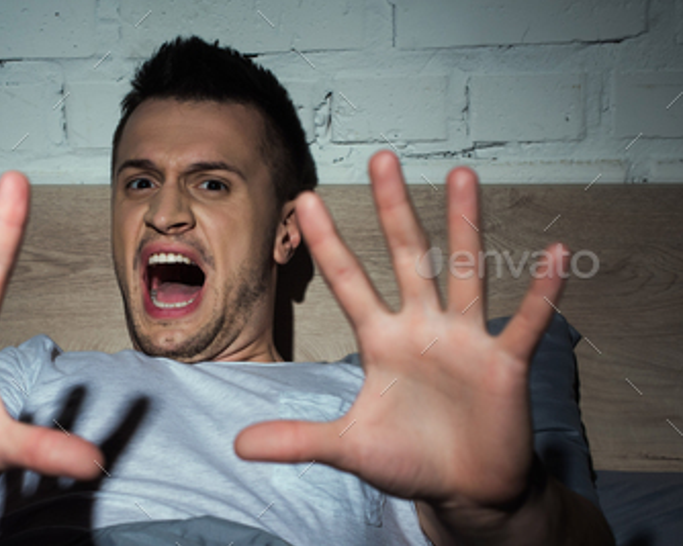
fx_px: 1677
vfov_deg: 18.4
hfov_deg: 22.9
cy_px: 360
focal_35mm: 83
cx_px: 194
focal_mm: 50
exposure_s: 1/160
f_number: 4.5
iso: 200
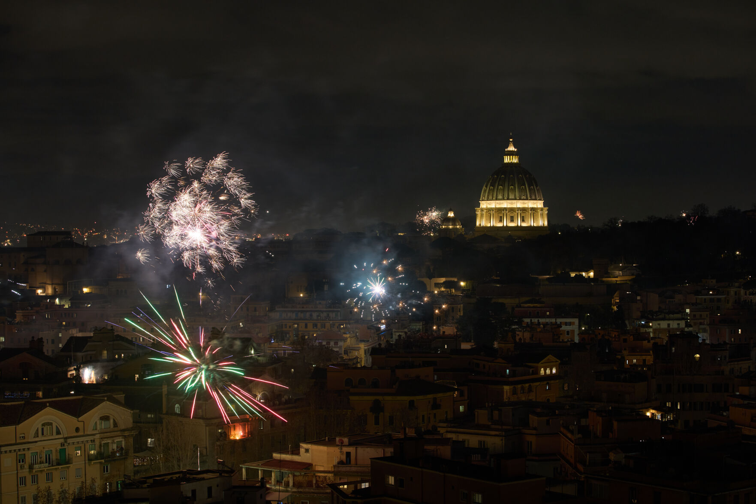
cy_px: 252
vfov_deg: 19.5
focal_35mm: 70
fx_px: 1470
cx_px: 378
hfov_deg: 28.8
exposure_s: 1/3
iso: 320
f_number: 4.5
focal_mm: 70
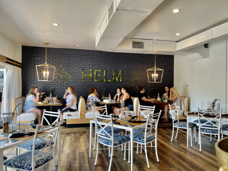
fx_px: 171
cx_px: 114
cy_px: 86
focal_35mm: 26
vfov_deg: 53.1
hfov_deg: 67.3
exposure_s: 1/120
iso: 50
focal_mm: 5.1
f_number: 1.6
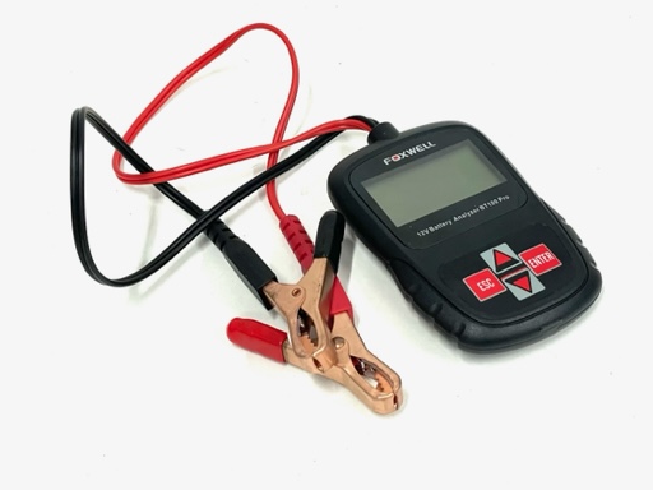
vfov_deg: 22.6
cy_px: 216
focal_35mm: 65
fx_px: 1226
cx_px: 333
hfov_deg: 29.8
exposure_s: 1/120
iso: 125
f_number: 2
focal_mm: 6
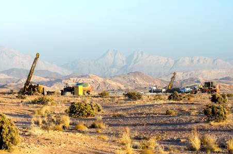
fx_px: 853
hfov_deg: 15.6
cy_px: 77
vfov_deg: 10.3
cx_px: 114
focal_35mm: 132
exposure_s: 1/60
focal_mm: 86
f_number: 11
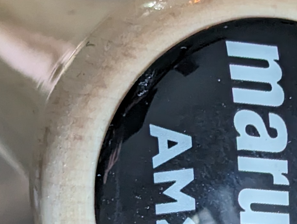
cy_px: 210
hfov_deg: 9.3
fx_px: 1822
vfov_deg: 7.0
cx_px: 202
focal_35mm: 212
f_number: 1.85
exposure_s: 1/148
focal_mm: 6.81
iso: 200
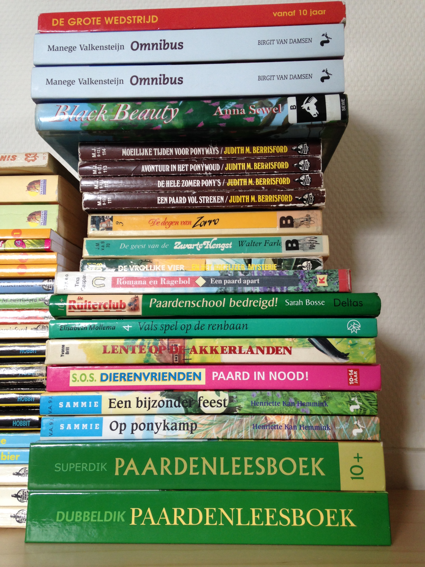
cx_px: 212
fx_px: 540
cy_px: 284
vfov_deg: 55.4
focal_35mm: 33
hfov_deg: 42.9
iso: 64
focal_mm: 4.12
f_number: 2.4
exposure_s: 1/20
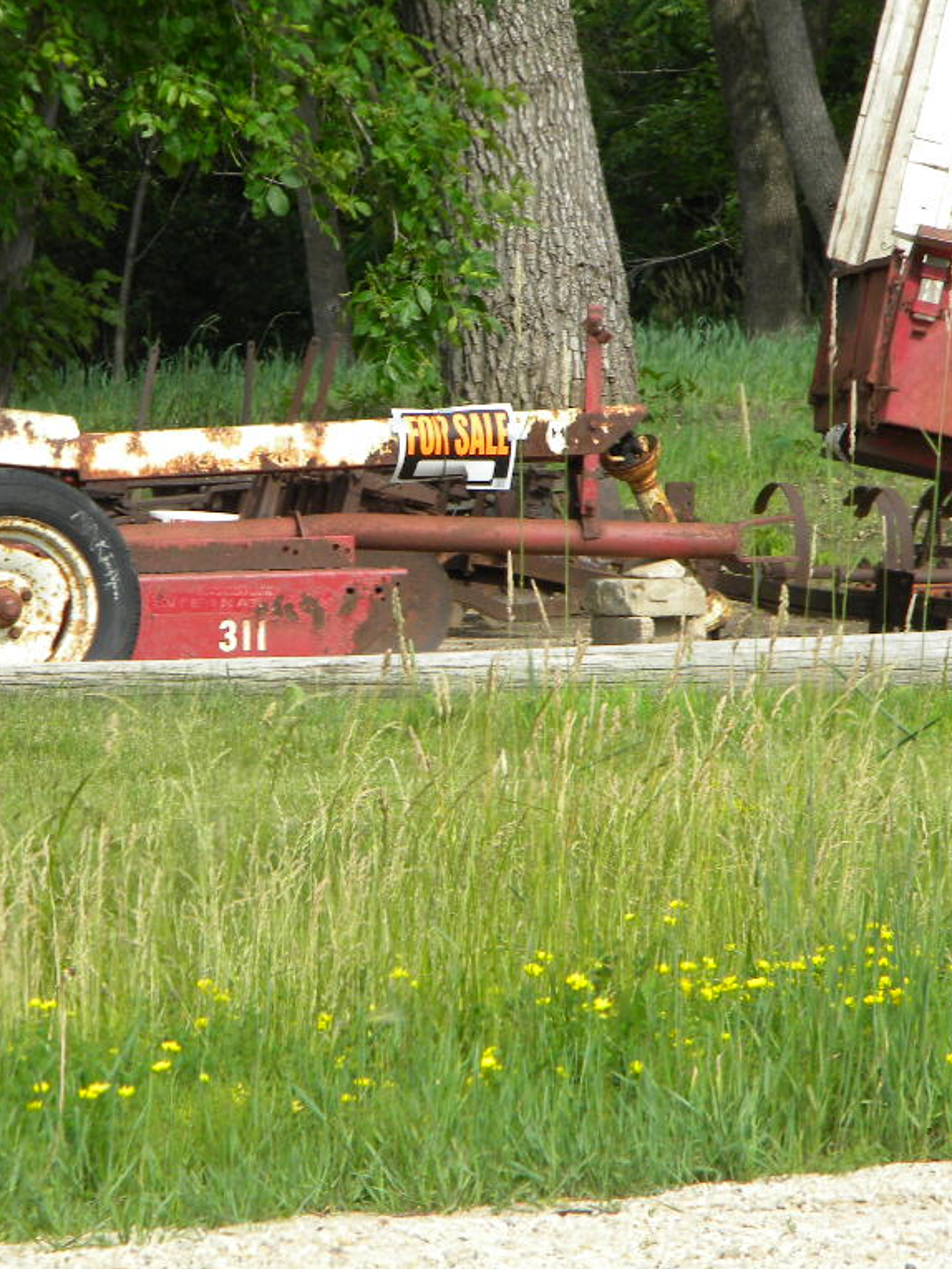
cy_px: 635
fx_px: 8981
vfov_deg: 8.1
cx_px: 272
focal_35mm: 245
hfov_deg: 6.1
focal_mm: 33.1
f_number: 5.2
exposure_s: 1/239
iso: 80
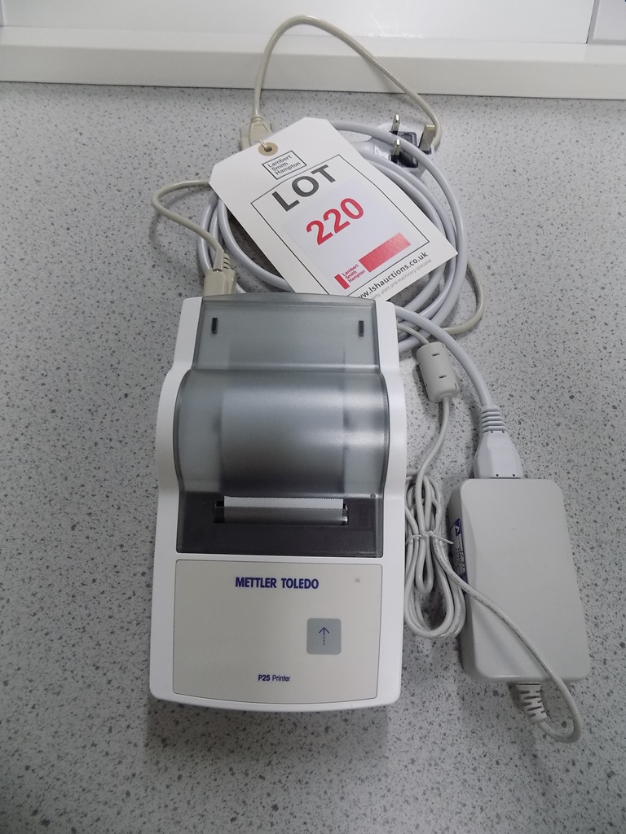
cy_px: 417
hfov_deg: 58.9
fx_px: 555
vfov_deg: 73.9
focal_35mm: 23
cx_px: 313
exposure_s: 1/30
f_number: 3.1
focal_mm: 4
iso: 180
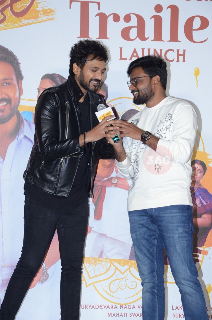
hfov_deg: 13.8
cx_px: 106
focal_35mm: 99
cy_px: 160
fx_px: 879
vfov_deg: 20.7
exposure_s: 1/125
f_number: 6.3
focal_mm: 66
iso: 640
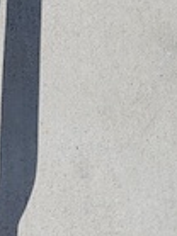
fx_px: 1024
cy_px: 379
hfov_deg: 9.2
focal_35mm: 150
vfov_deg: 12.4
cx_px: -187
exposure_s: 1/4108
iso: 40
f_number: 1.8
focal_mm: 5.4
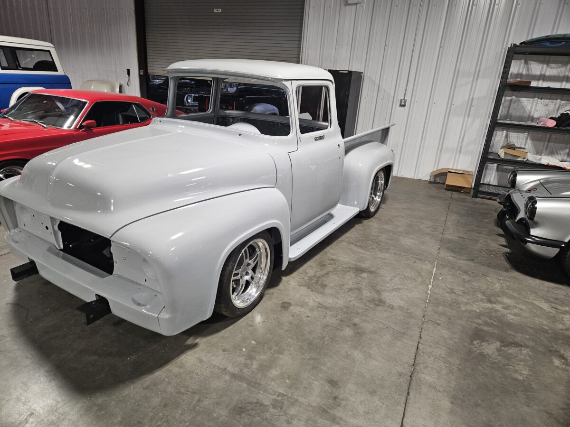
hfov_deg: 73.9
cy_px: 214
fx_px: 379
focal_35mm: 23
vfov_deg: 58.9
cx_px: 285
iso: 200
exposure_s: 1/120
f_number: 1.8
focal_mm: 5.4
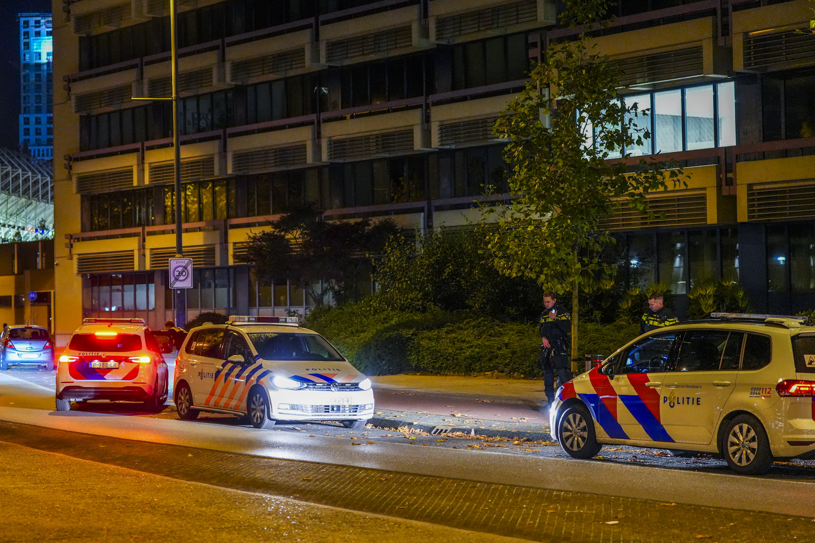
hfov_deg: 28.8
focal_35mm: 70
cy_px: 272
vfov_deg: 19.5
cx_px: 408
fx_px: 1585
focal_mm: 70
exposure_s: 1/30
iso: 5000
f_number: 3.2
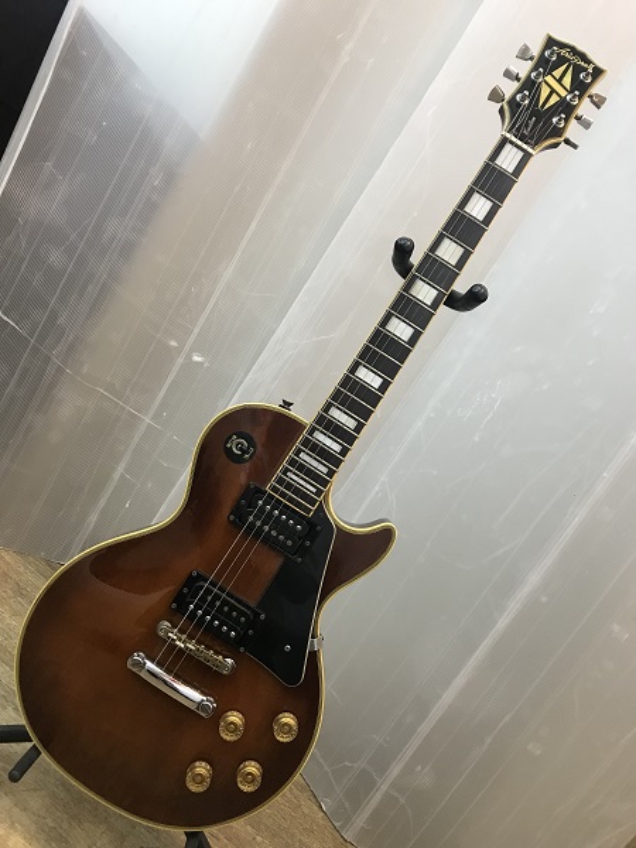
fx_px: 686
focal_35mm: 28
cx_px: 318
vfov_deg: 63.4
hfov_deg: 49.7
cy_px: 424
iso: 32
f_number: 1.8
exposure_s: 1/30
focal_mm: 3.99
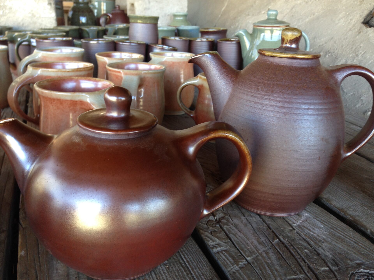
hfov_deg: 55.4
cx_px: 187
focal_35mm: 33
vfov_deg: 42.9
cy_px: 140
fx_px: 357
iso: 50
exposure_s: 1/30
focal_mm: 4.12
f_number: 2.4
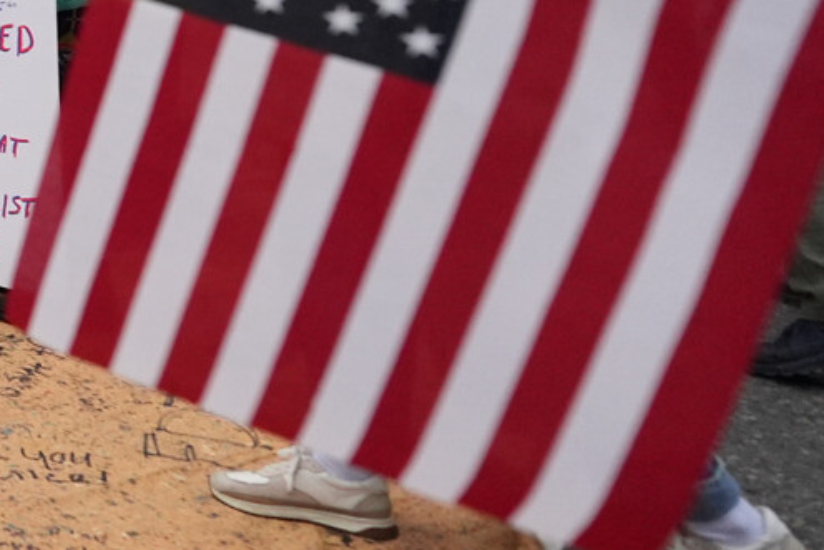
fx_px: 1511
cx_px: -782
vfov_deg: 19.1
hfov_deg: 19.4
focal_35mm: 66
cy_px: -170
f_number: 2.8
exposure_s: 1/2500
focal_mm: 16
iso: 2000
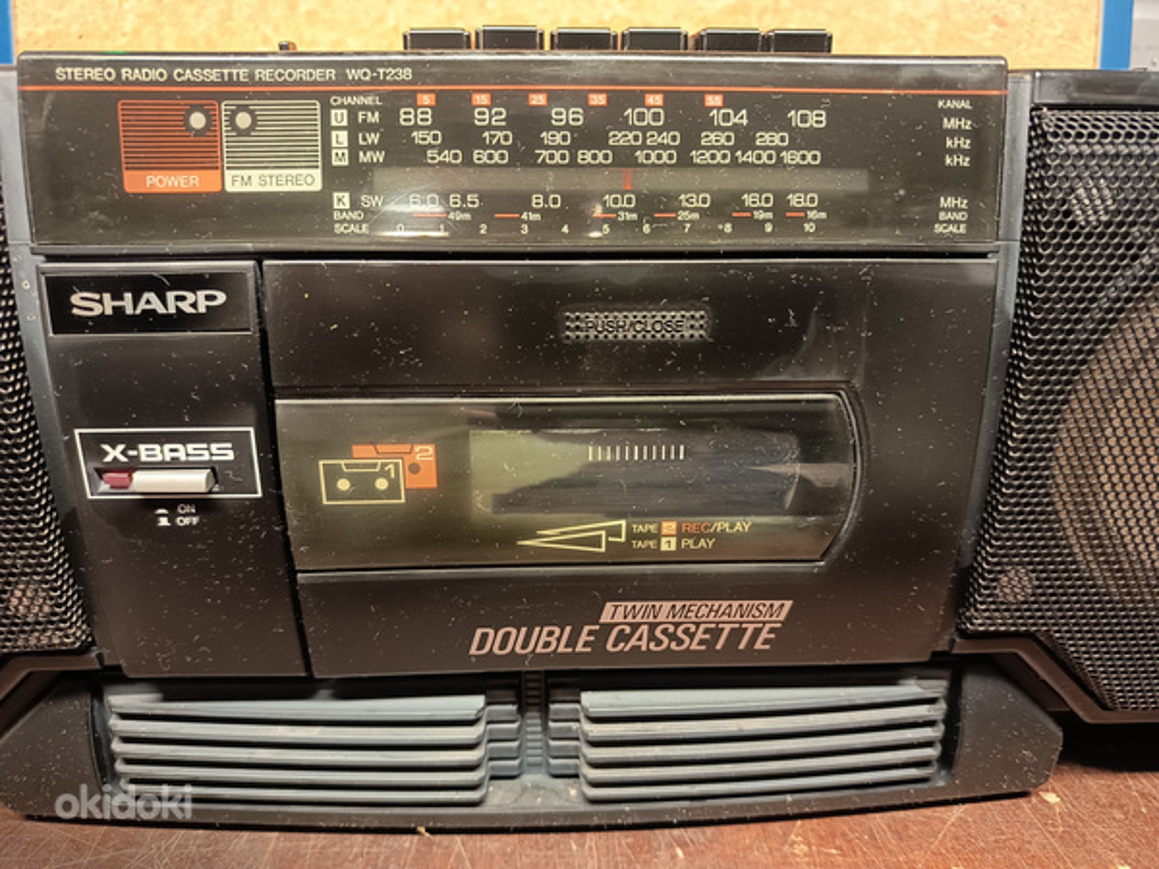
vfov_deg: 56.8
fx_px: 804
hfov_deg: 71.6
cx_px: 580
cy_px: 434
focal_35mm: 24
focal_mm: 5.27
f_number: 1.7
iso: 899
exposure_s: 1/25
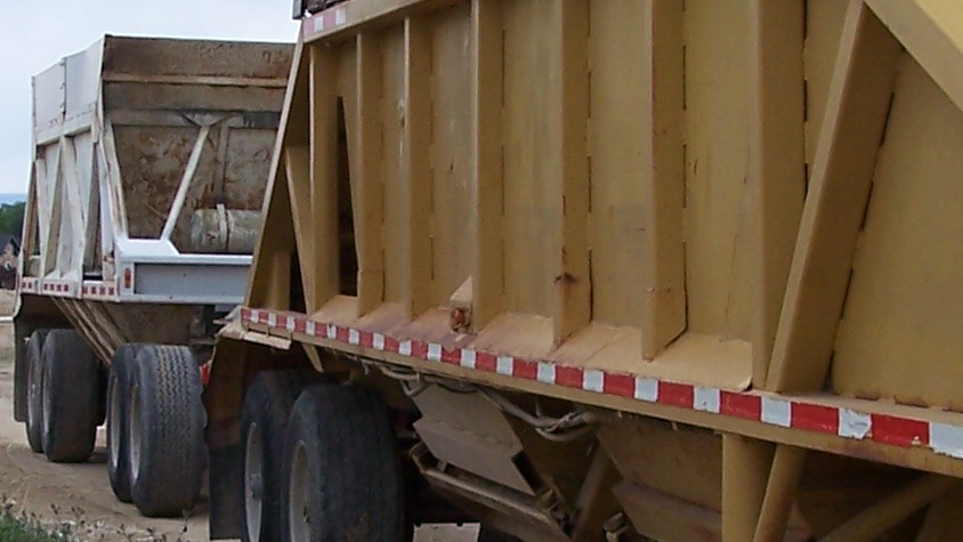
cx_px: 446
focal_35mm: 113
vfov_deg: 10.7
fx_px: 2886
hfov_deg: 18.9
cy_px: 367
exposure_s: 1/750
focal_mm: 6.3
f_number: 4
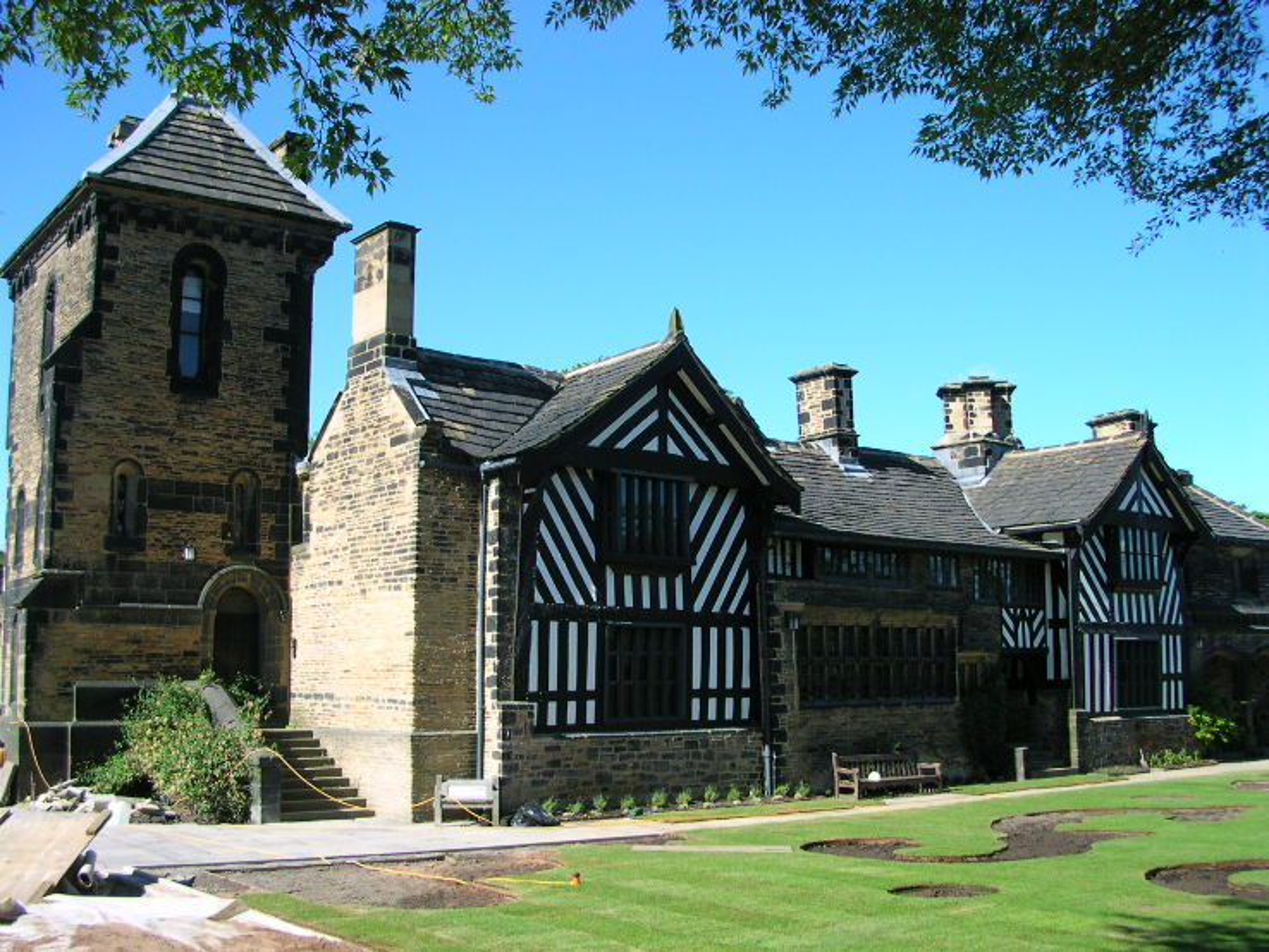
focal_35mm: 37
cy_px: 476
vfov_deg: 38.7
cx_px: 634
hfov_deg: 50.1
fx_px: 1357
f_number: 4.5
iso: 100
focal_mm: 5.6
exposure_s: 1/610
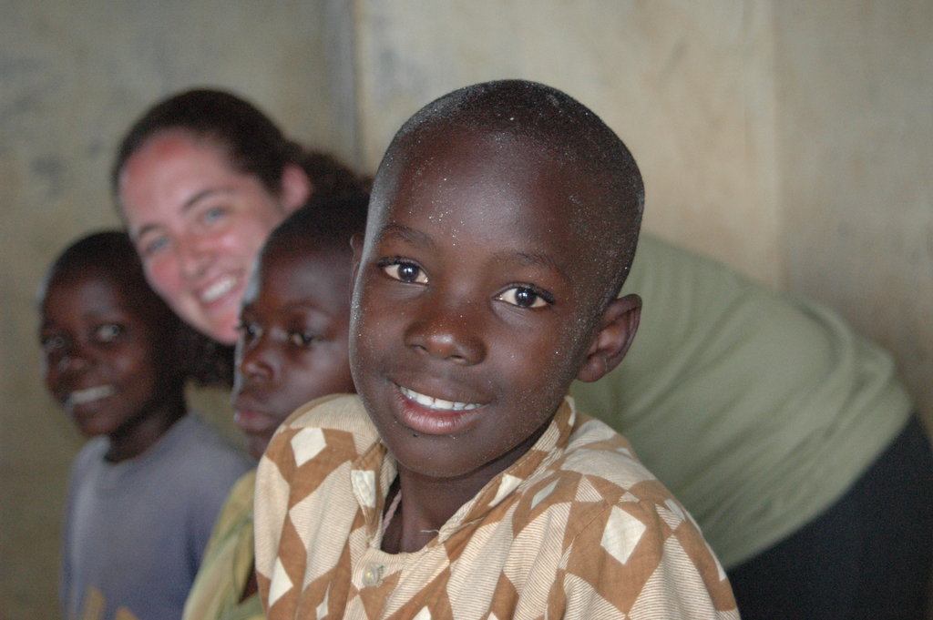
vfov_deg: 12.7
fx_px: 2797
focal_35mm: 108
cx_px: 466
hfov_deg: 18.9
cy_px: 310
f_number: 5.6
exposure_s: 1/100
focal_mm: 72
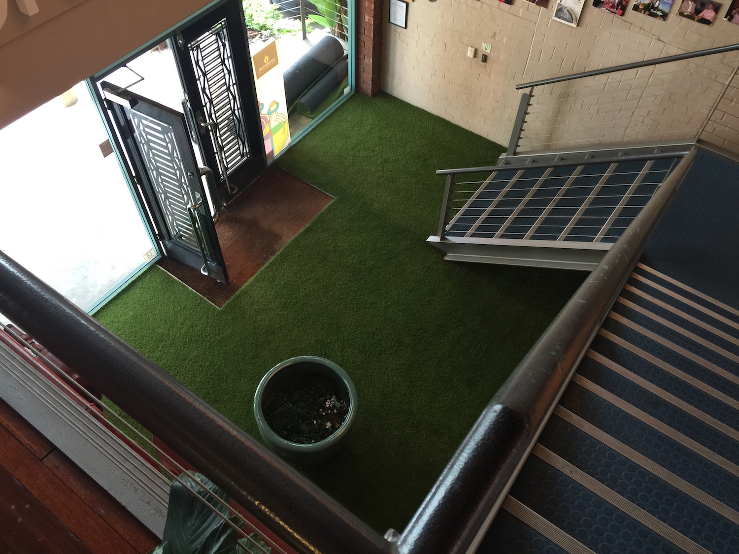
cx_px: 370
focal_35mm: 29
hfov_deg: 61.7
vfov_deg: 48.2
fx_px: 619
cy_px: 277
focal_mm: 4.15
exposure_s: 1/15
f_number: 2.2
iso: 40
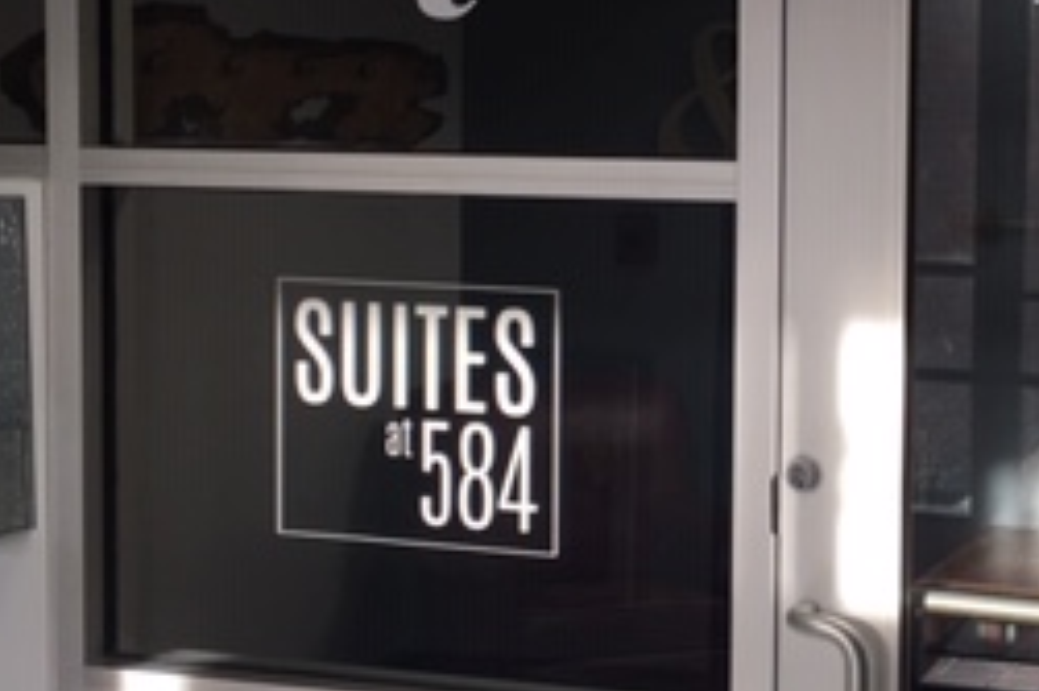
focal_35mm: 77
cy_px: 294
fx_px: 2221
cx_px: 782
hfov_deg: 26.0
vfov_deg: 17.7
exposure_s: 1/120
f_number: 2.2
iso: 25
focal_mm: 4.15
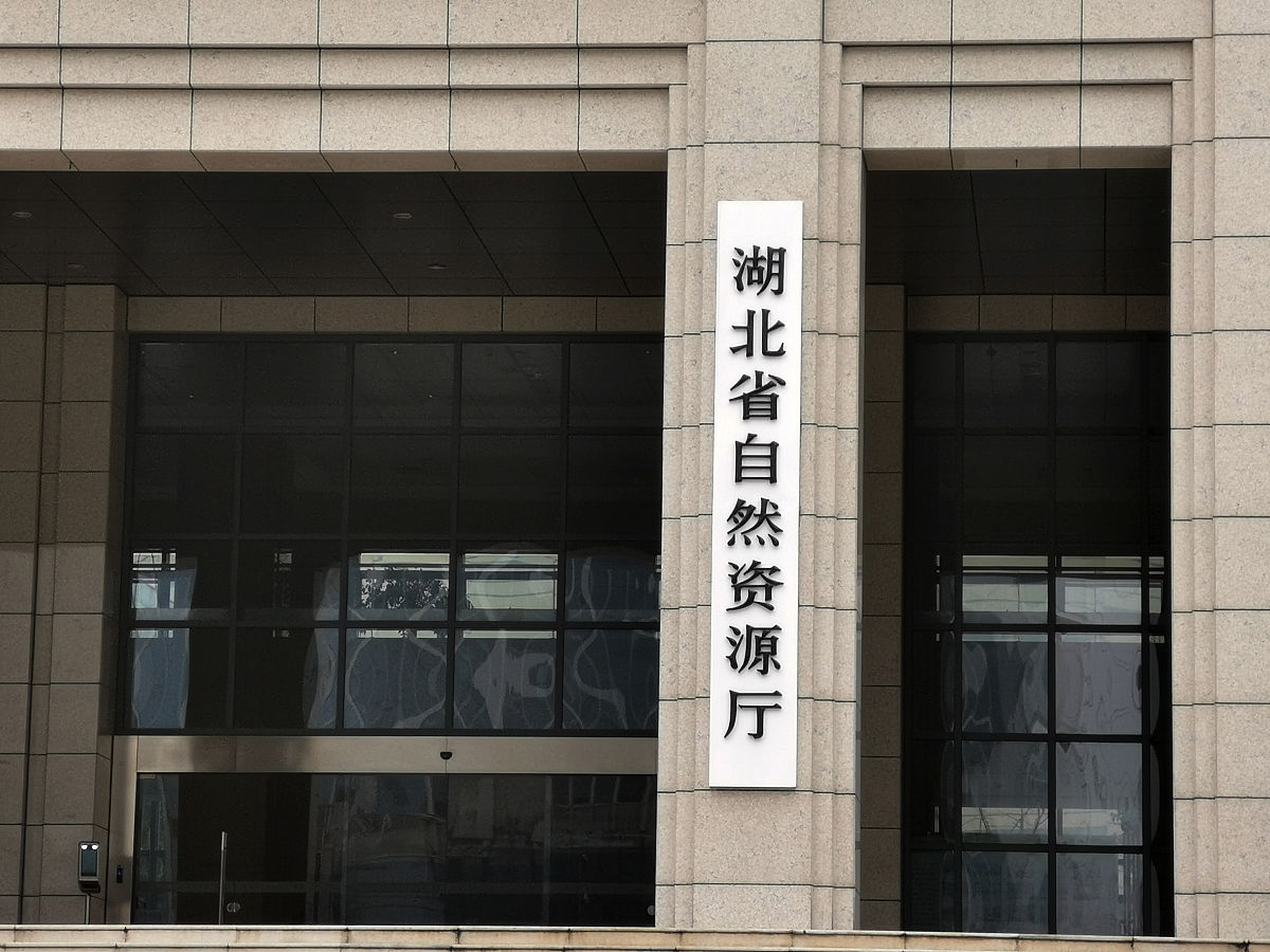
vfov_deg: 11.0
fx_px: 4953
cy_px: 476
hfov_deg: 14.6
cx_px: 635
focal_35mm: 135
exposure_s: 1/141
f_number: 2.4
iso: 50
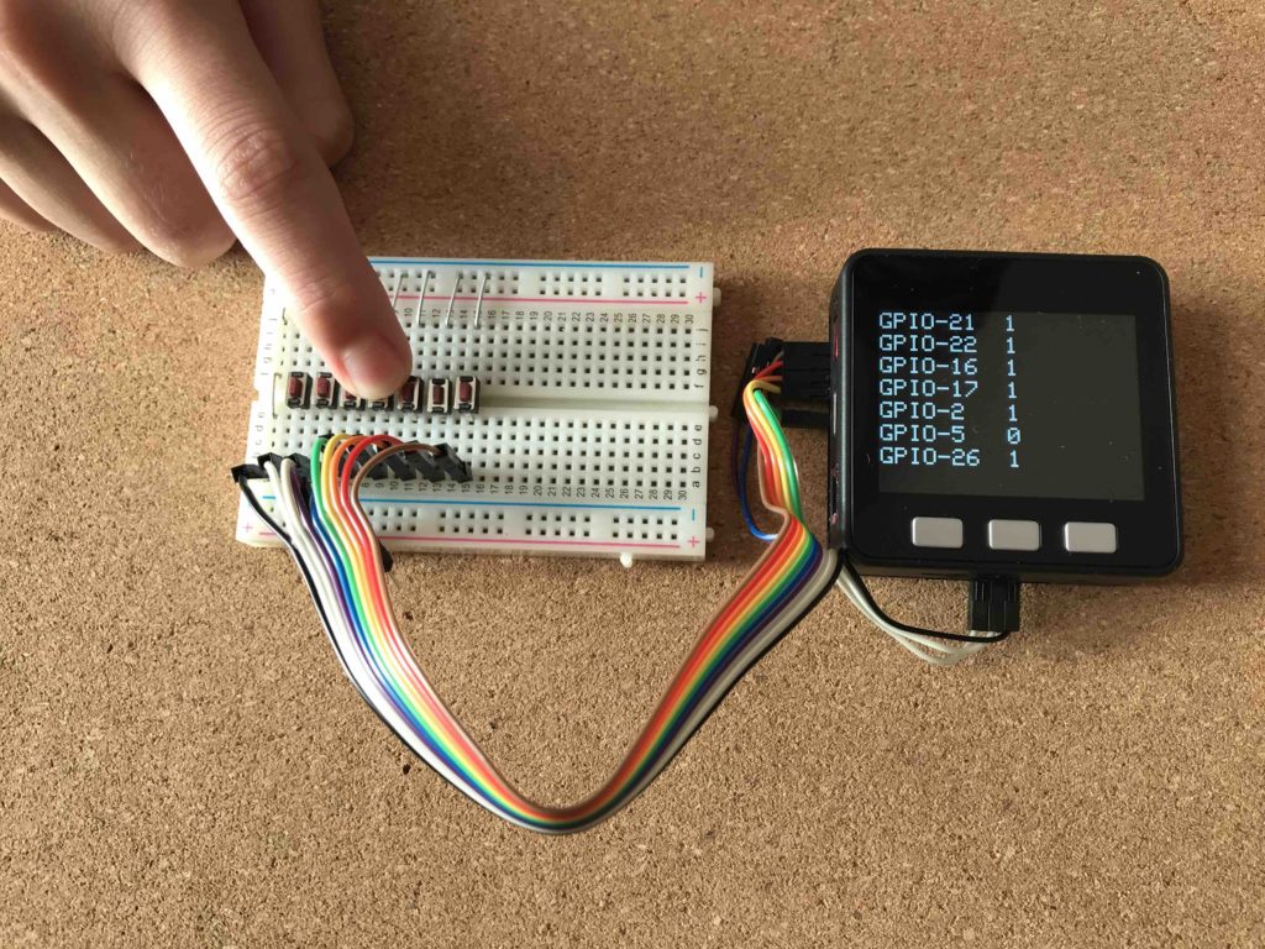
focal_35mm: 28
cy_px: 474
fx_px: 1023
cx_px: 632
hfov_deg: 63.4
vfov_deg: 49.7
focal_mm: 3.99
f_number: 1.8
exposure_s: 1/60
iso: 32
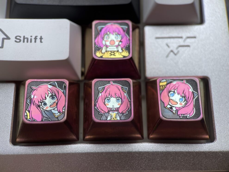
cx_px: 114
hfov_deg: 67.3
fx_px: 172
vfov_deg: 53.1
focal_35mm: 26
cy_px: 86
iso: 32
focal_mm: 4.2
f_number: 1.6
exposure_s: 1/553
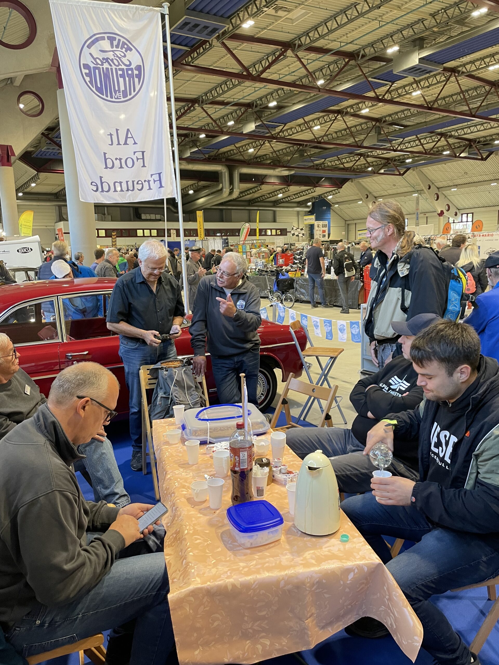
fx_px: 500
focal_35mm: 26
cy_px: 332
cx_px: 250
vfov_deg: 67.3
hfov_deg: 53.1
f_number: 1.6
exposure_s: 1/60
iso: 160
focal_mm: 4.2
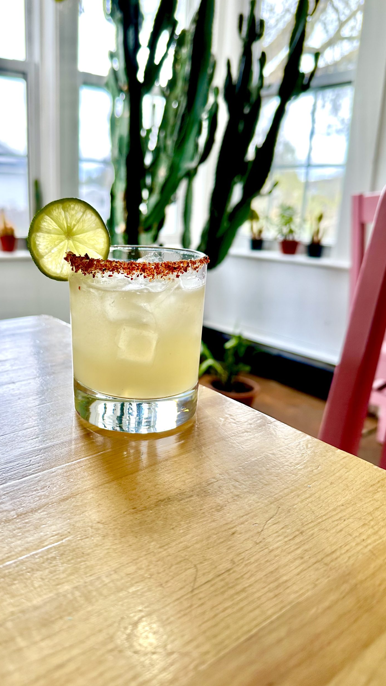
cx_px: 134
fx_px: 491
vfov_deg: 69.8
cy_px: 333
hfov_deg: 42.4
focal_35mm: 27
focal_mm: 6.86
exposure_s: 1/291
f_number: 1.78
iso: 80
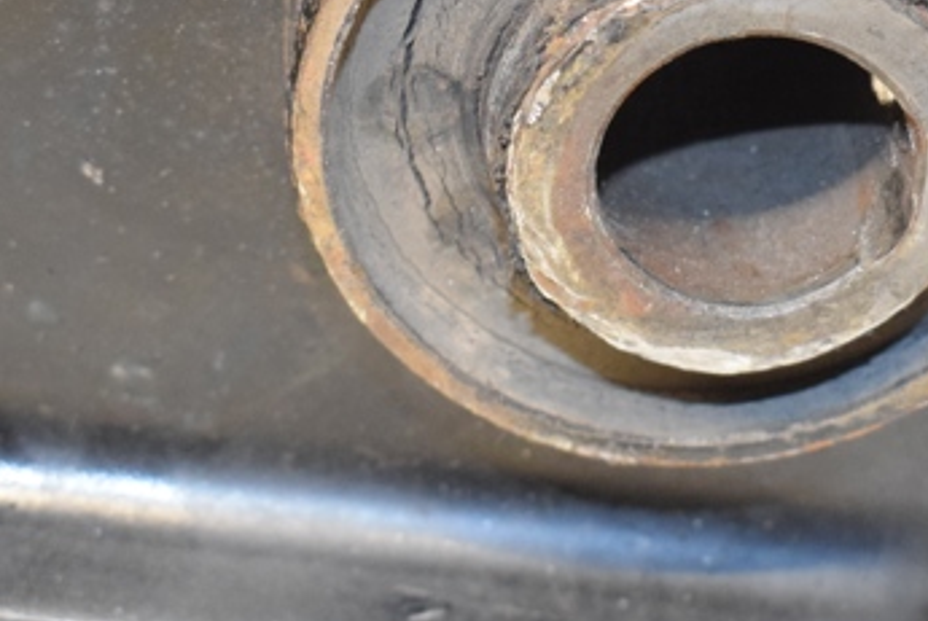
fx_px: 3588
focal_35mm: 139
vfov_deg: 9.9
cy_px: 101
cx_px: 643
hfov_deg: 14.7
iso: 3200
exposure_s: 1/160
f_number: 7.1
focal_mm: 40
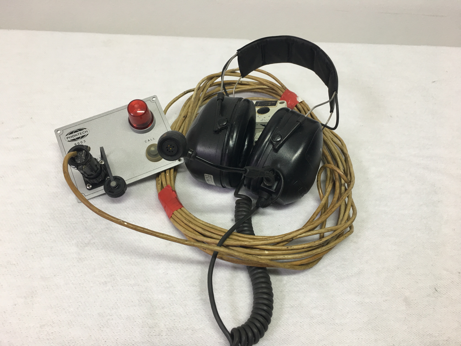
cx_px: 230
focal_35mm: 29
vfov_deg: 48.2
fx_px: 386
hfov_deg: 61.7
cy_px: 173
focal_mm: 4.15
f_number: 2.2
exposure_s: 1/17
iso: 32
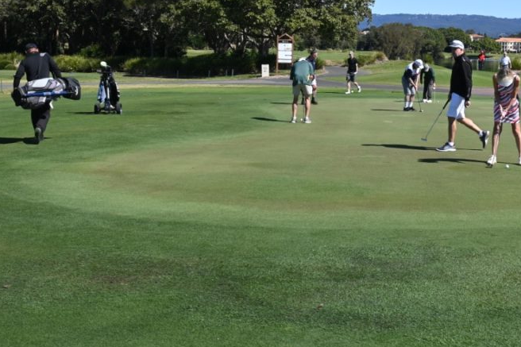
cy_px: 89
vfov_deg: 20.9
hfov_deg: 30.8
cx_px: 376
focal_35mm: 64
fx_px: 932
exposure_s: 1/400
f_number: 7.1
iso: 100
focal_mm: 27.5
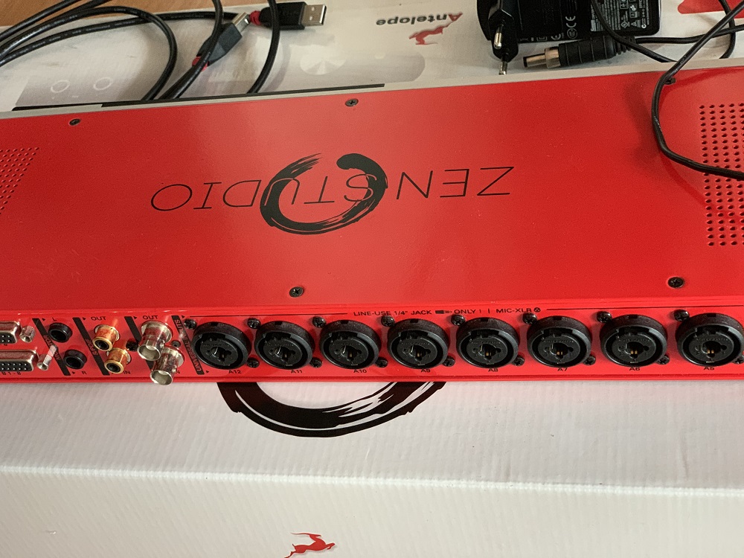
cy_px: 279
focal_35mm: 52
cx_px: 372
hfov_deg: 36.8
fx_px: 1118
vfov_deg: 28.0
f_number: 2.4
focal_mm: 6
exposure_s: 1/60
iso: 250
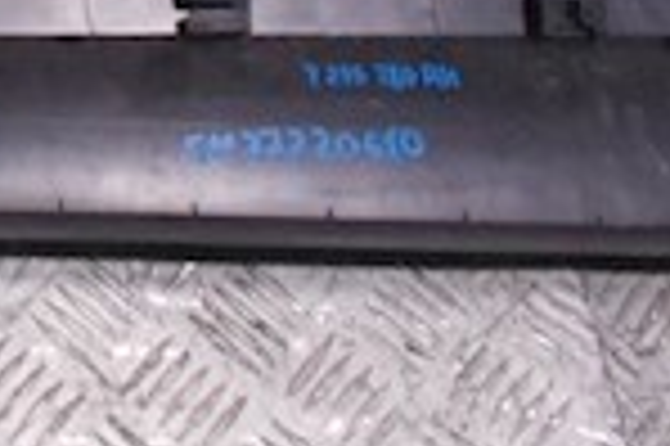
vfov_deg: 11.2
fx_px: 2156
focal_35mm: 116
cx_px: -472
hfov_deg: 15.6
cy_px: -288
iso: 160
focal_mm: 4.6
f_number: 3.2
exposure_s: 1/25
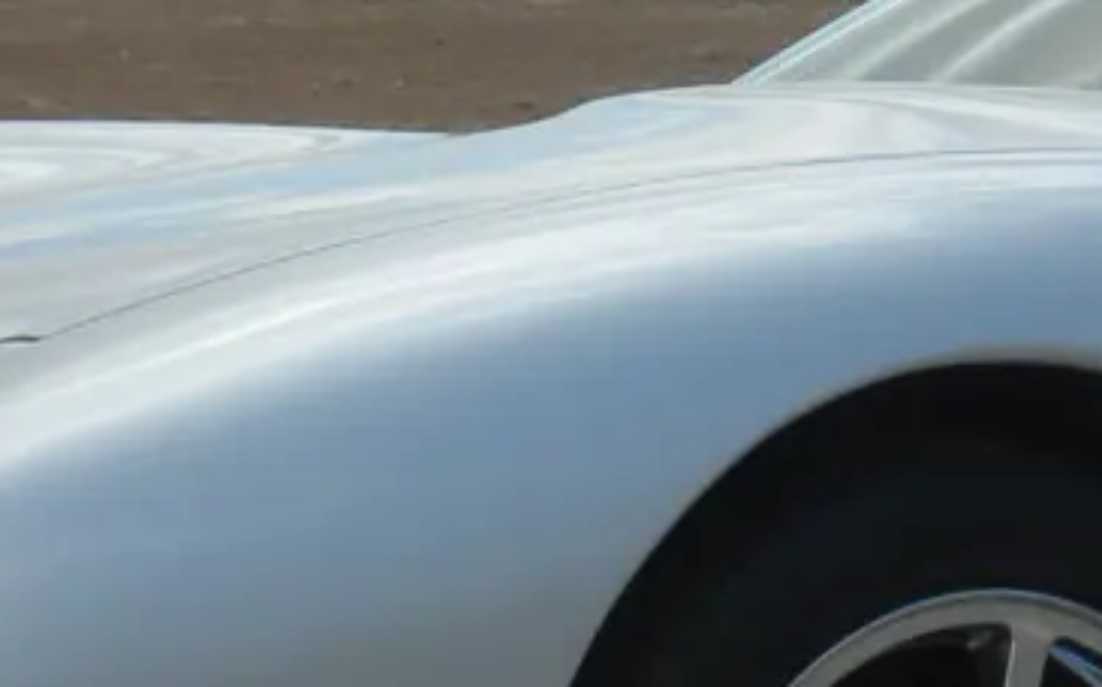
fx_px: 6181
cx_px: 1165
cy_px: 133
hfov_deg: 10.1
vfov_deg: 6.3
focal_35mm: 206
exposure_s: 1/114
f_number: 10
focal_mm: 6.6
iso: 64
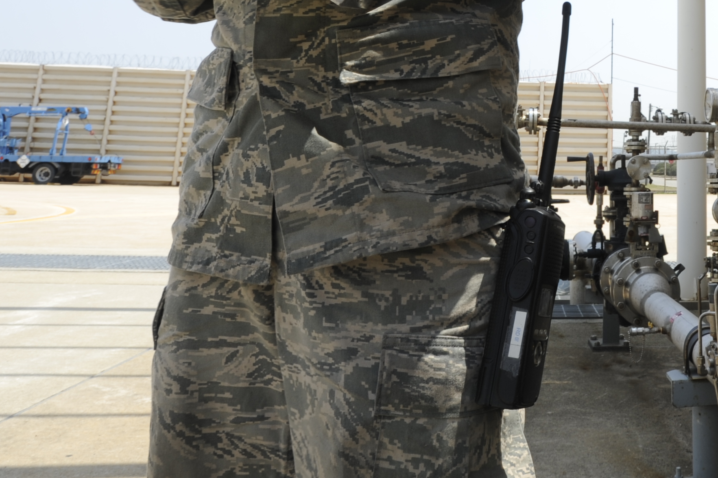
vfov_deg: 29.2
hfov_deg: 43.8
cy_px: -59
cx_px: 629
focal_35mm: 41
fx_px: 817
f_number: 16
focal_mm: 17
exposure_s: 1/80
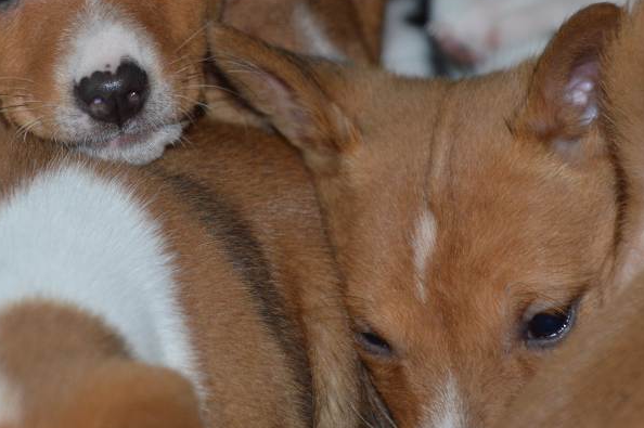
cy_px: 86
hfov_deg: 9.5
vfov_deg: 6.3
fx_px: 3879
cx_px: 307
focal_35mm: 217
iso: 400
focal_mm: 86
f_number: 5.3
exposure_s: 1/60
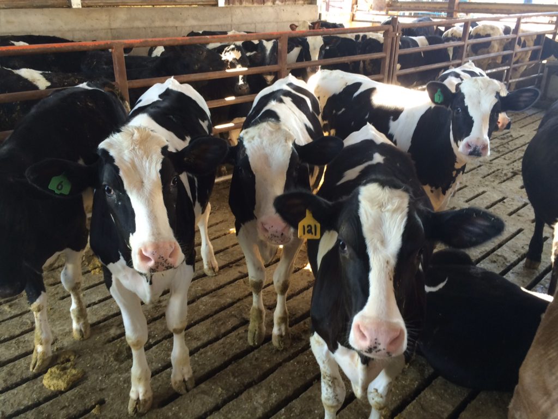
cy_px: 210
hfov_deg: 61.7
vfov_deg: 48.2
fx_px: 467
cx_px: 279
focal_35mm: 29
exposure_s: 1/30
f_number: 2.2
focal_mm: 4.15
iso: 40
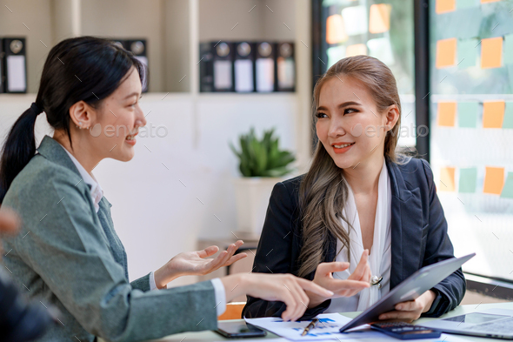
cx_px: 256
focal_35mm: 85
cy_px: 171
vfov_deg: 16.1
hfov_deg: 23.9
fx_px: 1211
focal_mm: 85
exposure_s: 1/250
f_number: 2
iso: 250
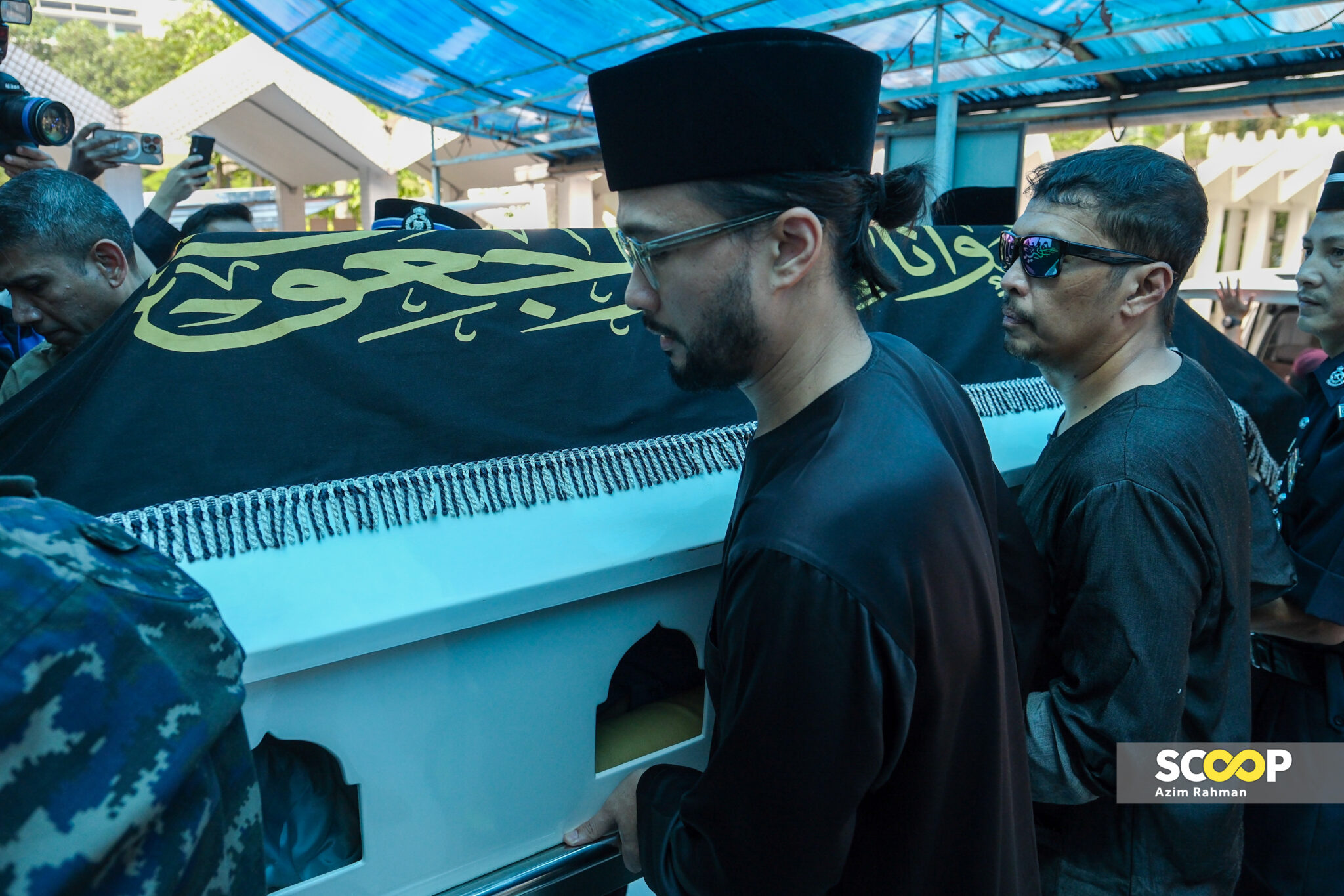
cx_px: 672
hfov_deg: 73.7
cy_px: 448
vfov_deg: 53.1
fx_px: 896
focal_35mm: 24
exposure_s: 1/1000
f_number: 3.6
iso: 1250
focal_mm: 16
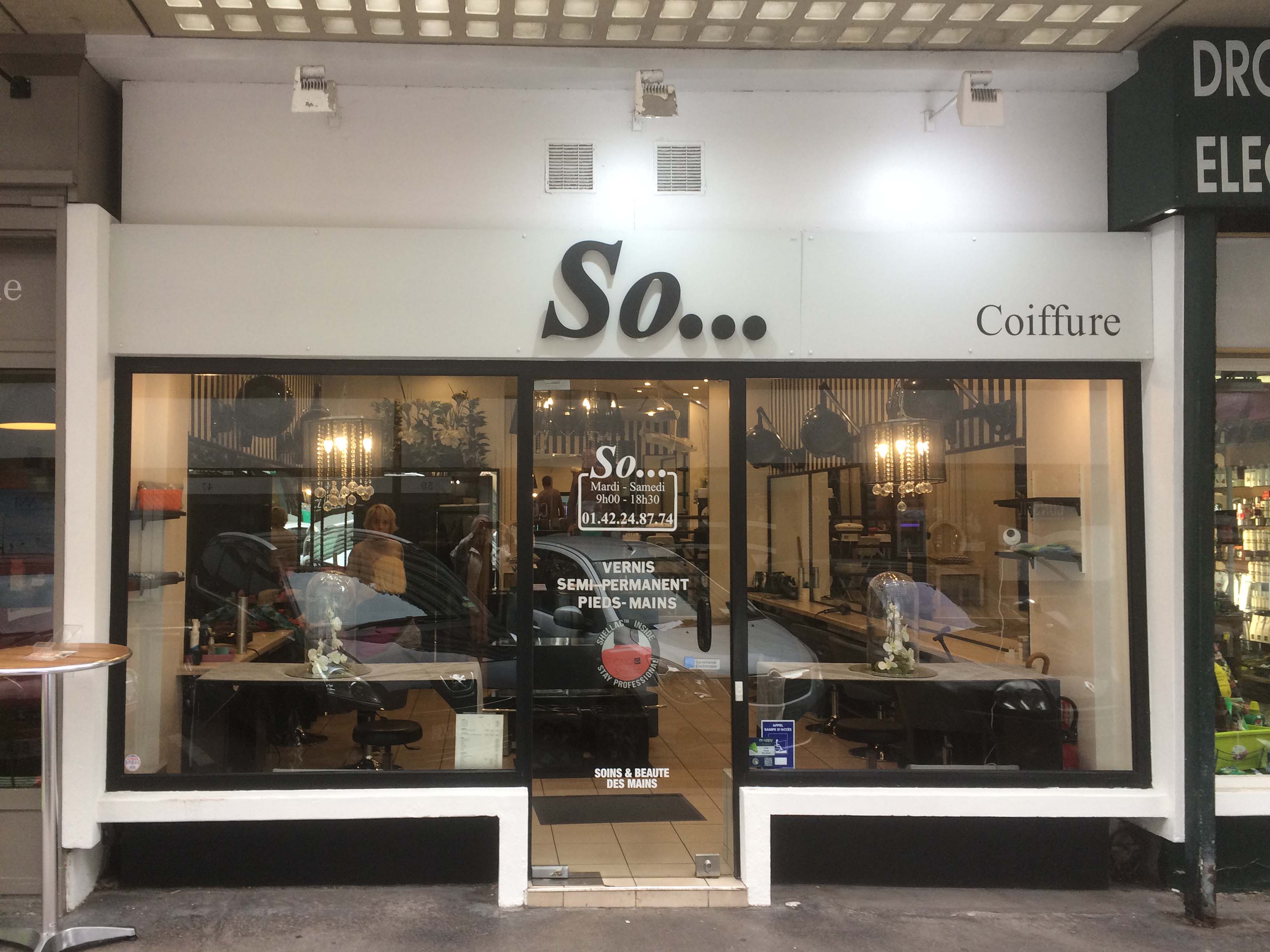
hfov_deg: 61.7
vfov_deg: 48.2
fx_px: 1064
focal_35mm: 29
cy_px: 476
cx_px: 635
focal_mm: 4.15
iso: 64
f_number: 2.2
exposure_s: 1/100
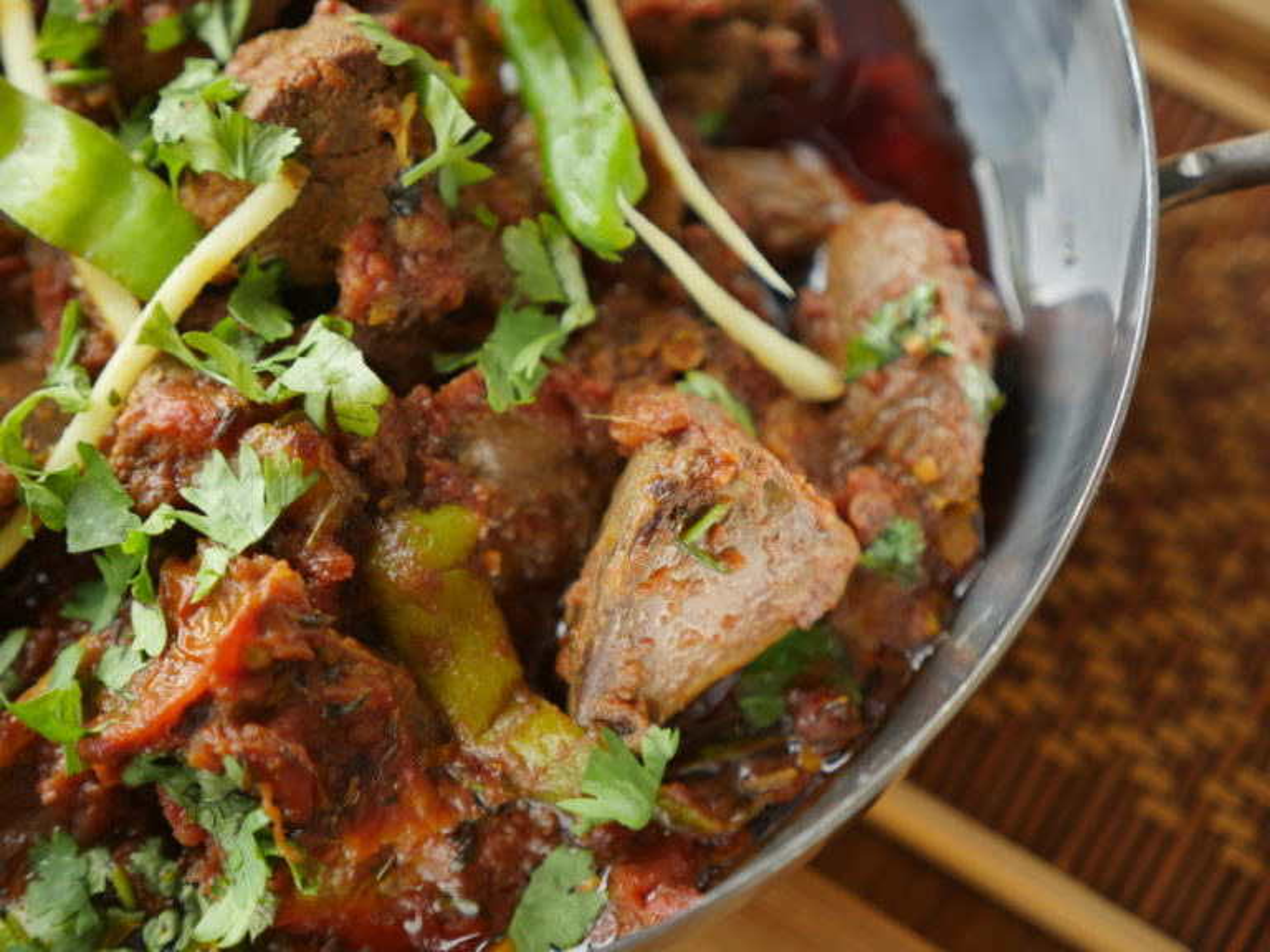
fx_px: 2568
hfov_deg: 27.8
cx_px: 635
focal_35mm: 70
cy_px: 476
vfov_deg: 21.0
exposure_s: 1/125
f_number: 2.8
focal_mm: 35
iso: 200
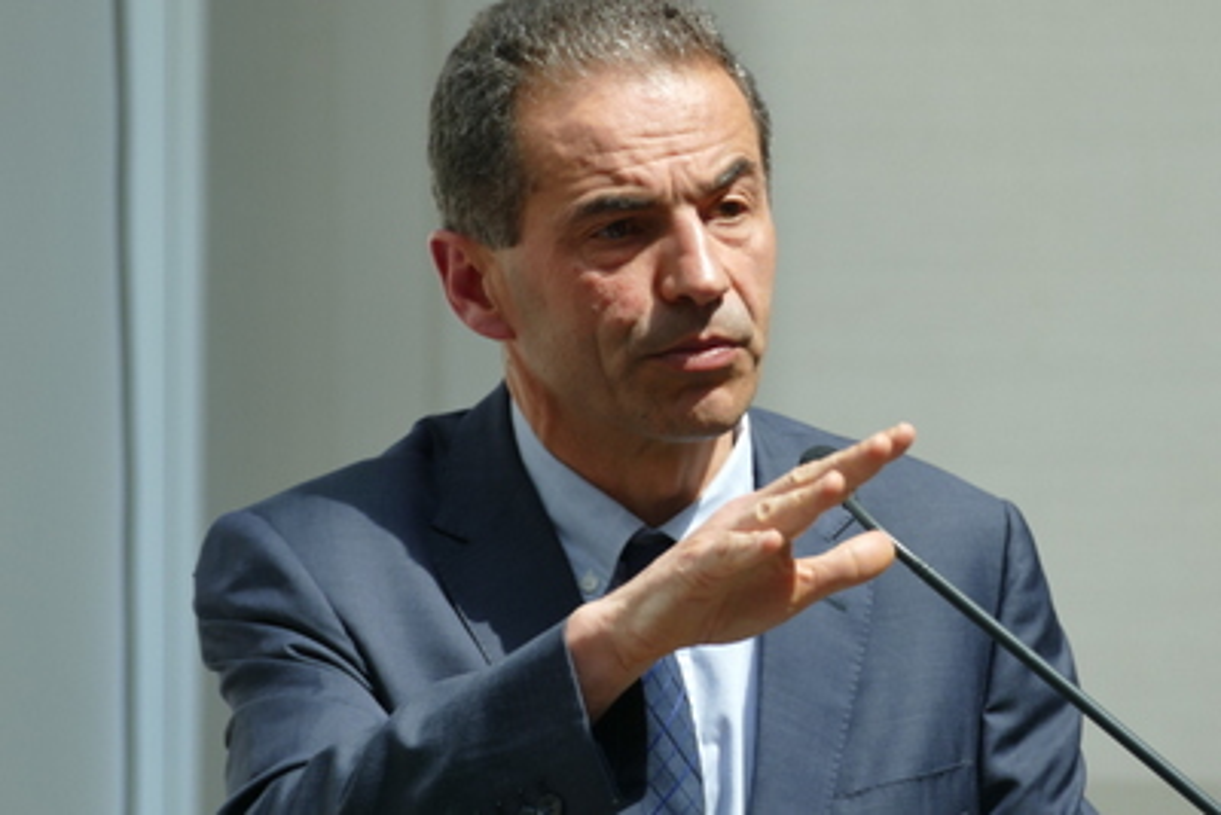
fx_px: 19644
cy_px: 408
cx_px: 610
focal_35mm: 579
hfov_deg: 3.6
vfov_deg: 2.4
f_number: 4
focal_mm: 146
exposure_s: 1/500
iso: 125
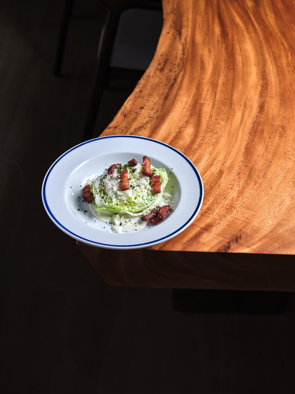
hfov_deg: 29.1
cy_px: 197
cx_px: 148
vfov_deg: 38.2
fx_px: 568
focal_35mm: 50
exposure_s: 1/125
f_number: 8
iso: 160
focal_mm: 63
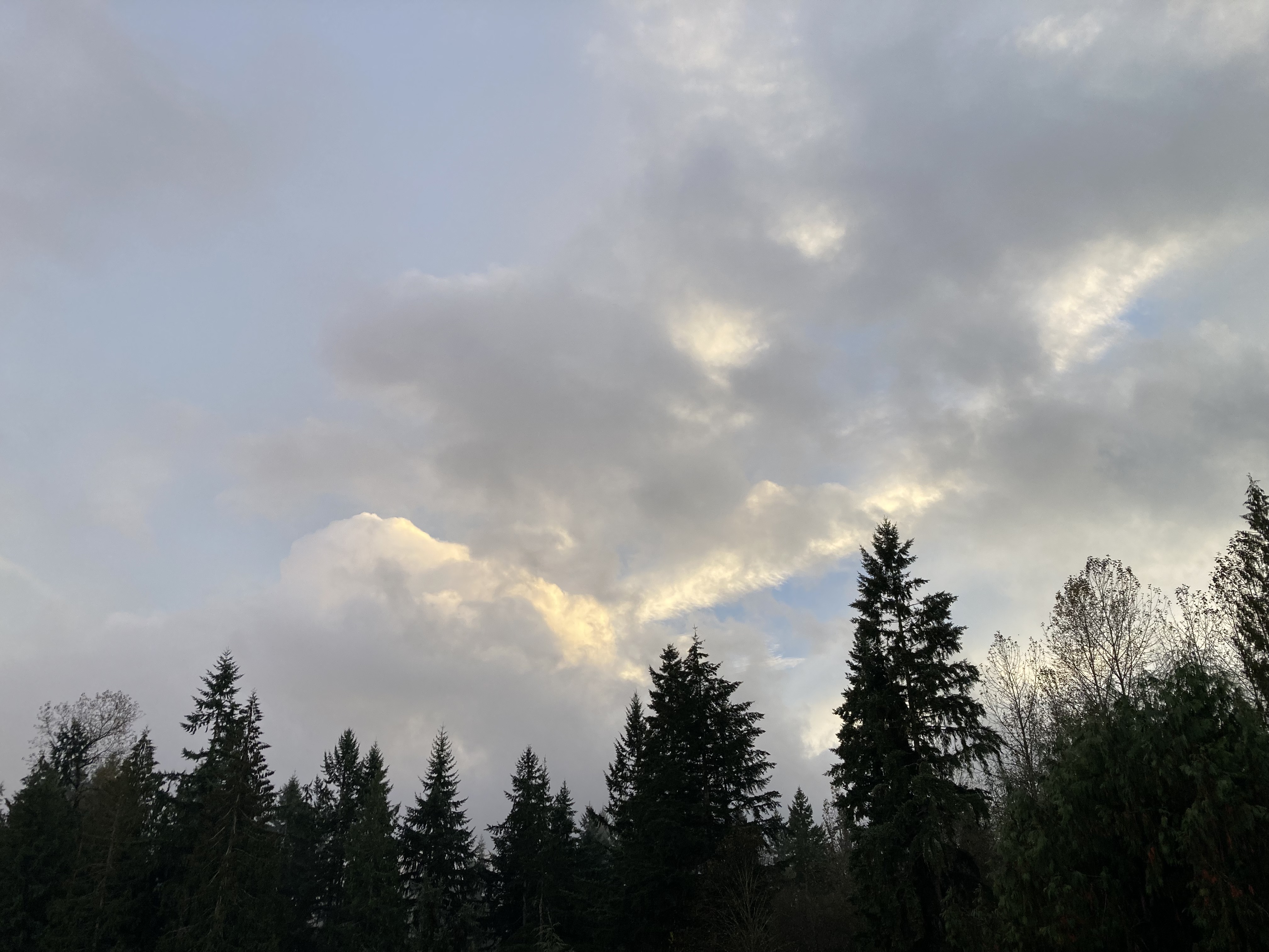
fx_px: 1026
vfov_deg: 49.7
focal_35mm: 28
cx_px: 634
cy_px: 476
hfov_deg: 63.4
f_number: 1.8
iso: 32
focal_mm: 3.99
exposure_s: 1/121
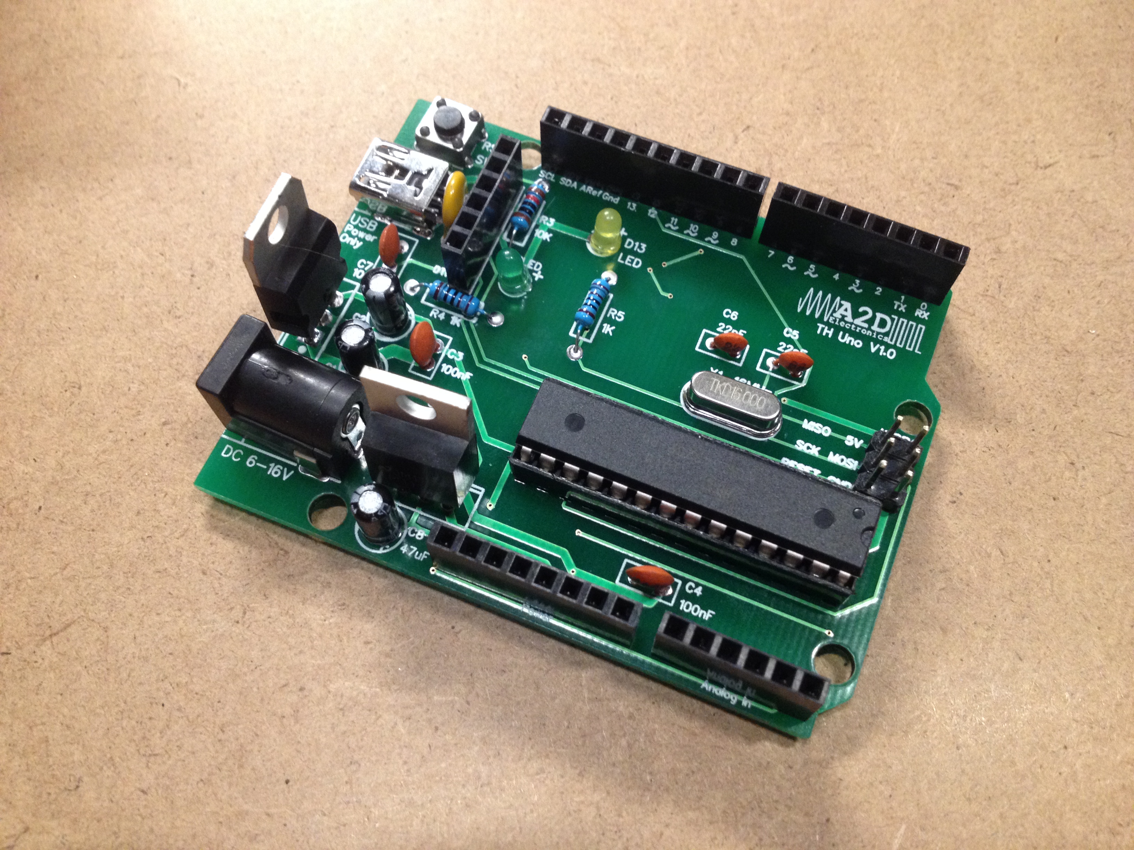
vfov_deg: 40.7
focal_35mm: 35
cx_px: 567
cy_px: 425
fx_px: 1147
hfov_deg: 52.6
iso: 200
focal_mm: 4.28
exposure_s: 1/20
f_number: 2.4
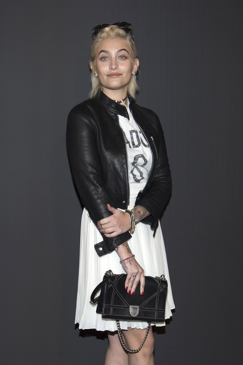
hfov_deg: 28.0
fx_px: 486
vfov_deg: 41.1
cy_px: 182
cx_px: 122
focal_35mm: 48
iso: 640
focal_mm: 48
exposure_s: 1/250
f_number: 5.6
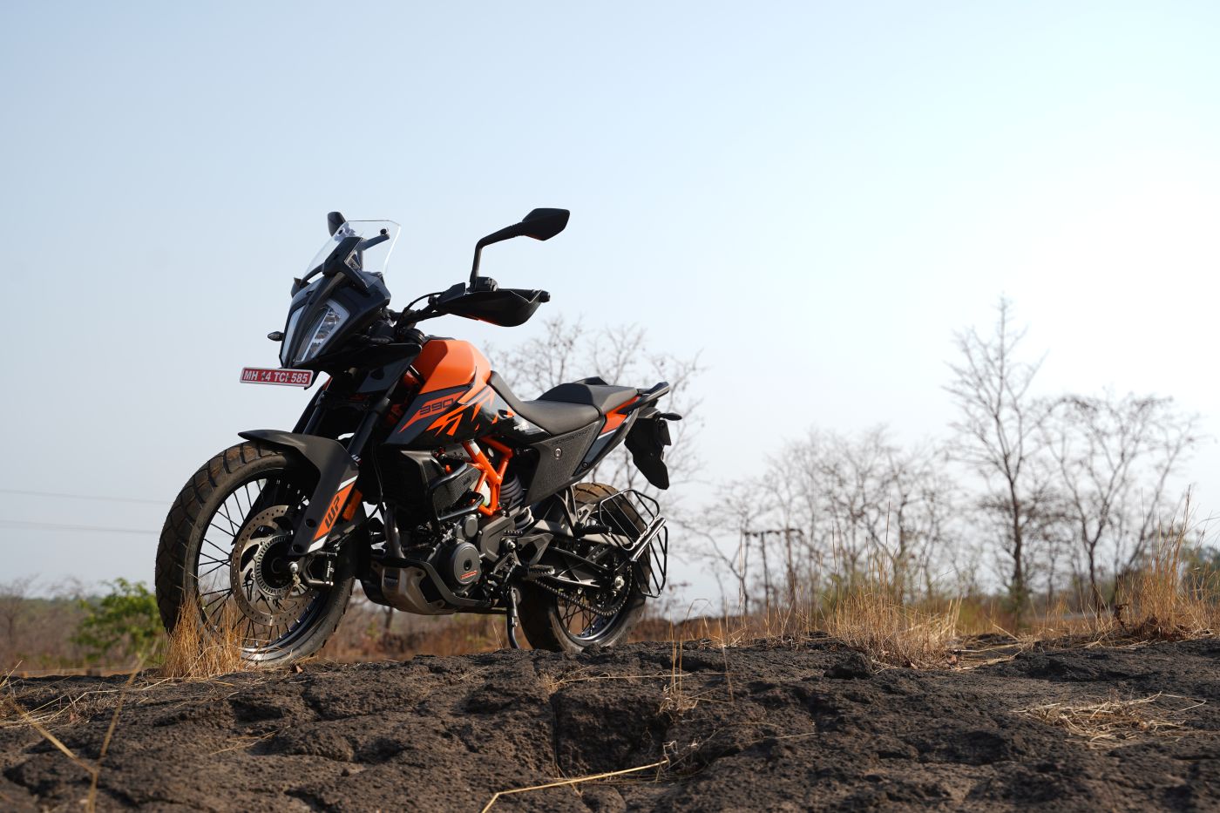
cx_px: 610
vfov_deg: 28.6
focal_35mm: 47
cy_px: 406
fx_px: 1592
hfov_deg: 41.9
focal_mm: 47
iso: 80
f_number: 4.5
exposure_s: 1/400
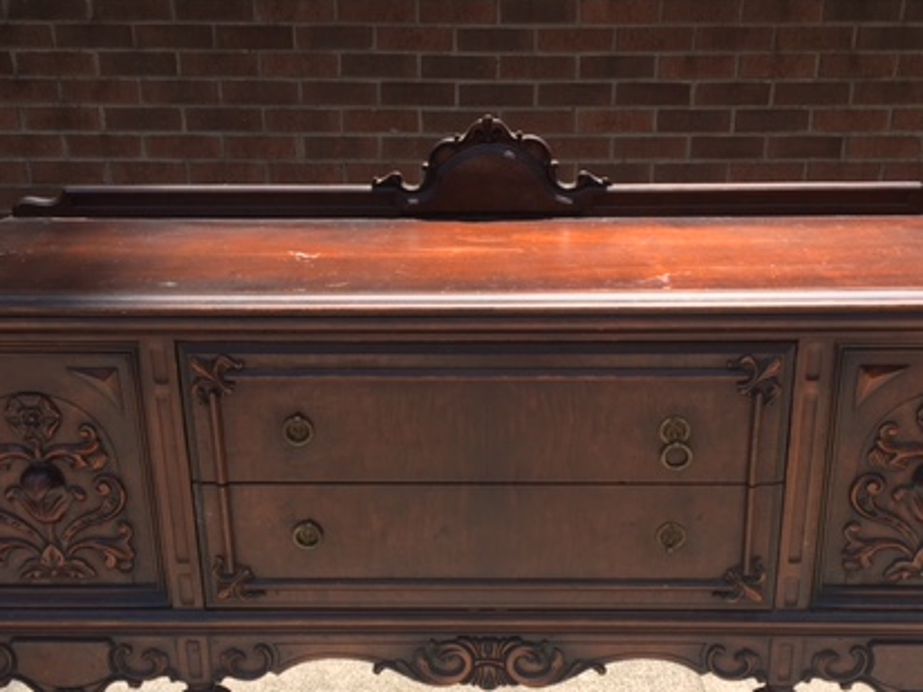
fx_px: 1200
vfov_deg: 31.9
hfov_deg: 42.1
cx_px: 493
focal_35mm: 45
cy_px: 459
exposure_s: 1/475
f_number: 2.2
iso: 25
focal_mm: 4.15
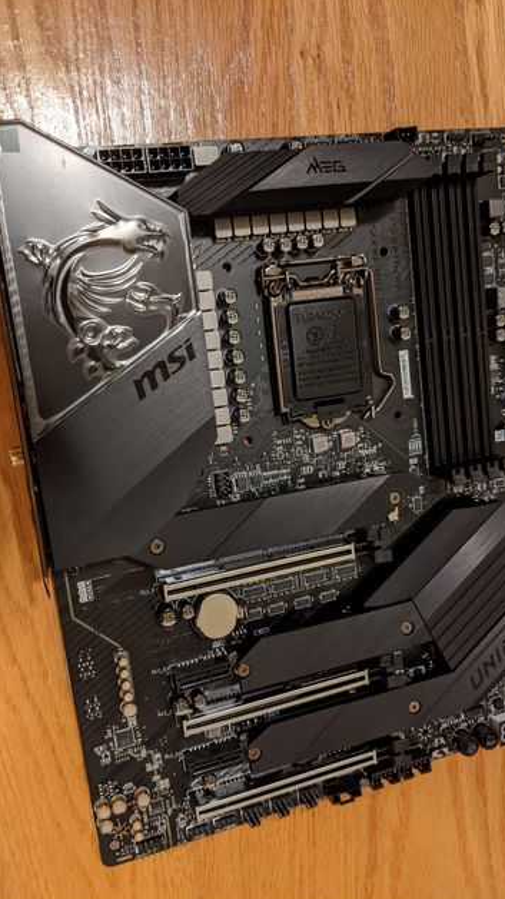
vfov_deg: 64.3
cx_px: 249
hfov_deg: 38.9
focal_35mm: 30
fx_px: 715
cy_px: 452
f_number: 1.8
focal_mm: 4.44
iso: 309
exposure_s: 1/24
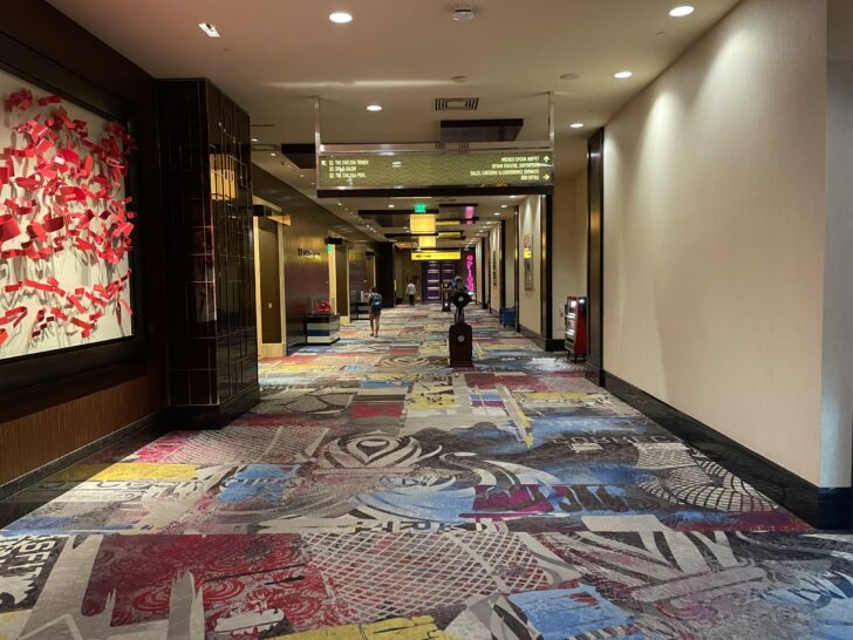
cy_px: 320
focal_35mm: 26
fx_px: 641
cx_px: 426
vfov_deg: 53.1
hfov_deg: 67.3
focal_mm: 4.2
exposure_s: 1/30
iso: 500
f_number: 1.6
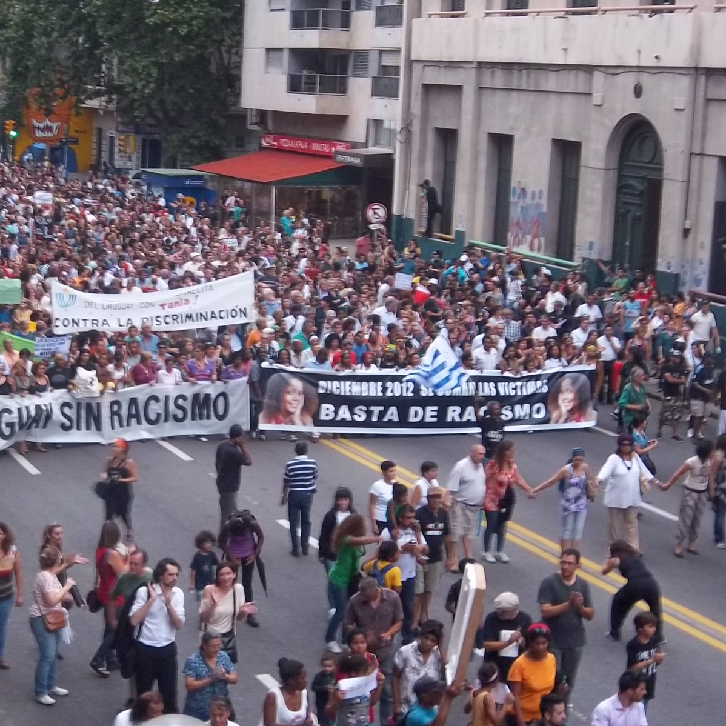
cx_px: 161
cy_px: 410
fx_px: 1685
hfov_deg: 24.0
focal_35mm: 71
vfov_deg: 24.3
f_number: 4.58
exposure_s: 1/15
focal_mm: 8.3
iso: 160
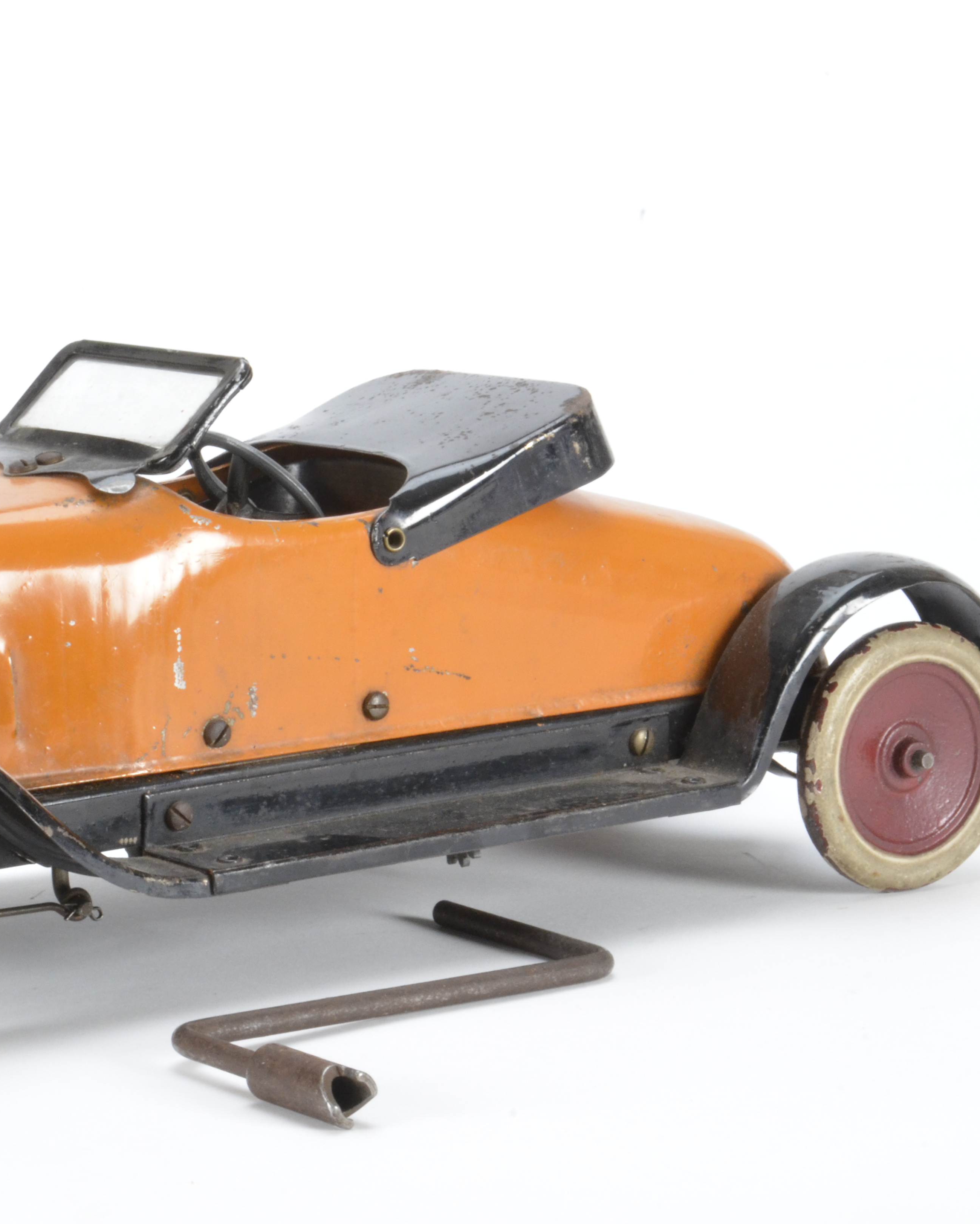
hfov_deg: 9.7
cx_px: 224
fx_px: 5790
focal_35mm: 160
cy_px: 610
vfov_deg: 12.1
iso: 1600
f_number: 29
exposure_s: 1/60
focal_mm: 75
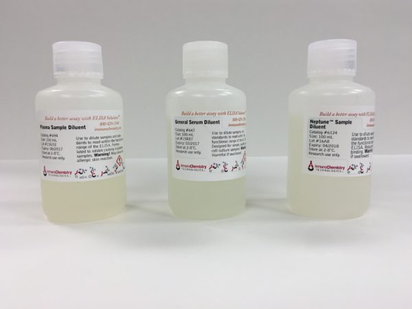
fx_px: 345
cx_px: 206
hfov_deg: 61.7
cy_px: 154
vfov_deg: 48.2
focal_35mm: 29
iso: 32
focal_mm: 4.15
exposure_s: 1/60
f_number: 2.2
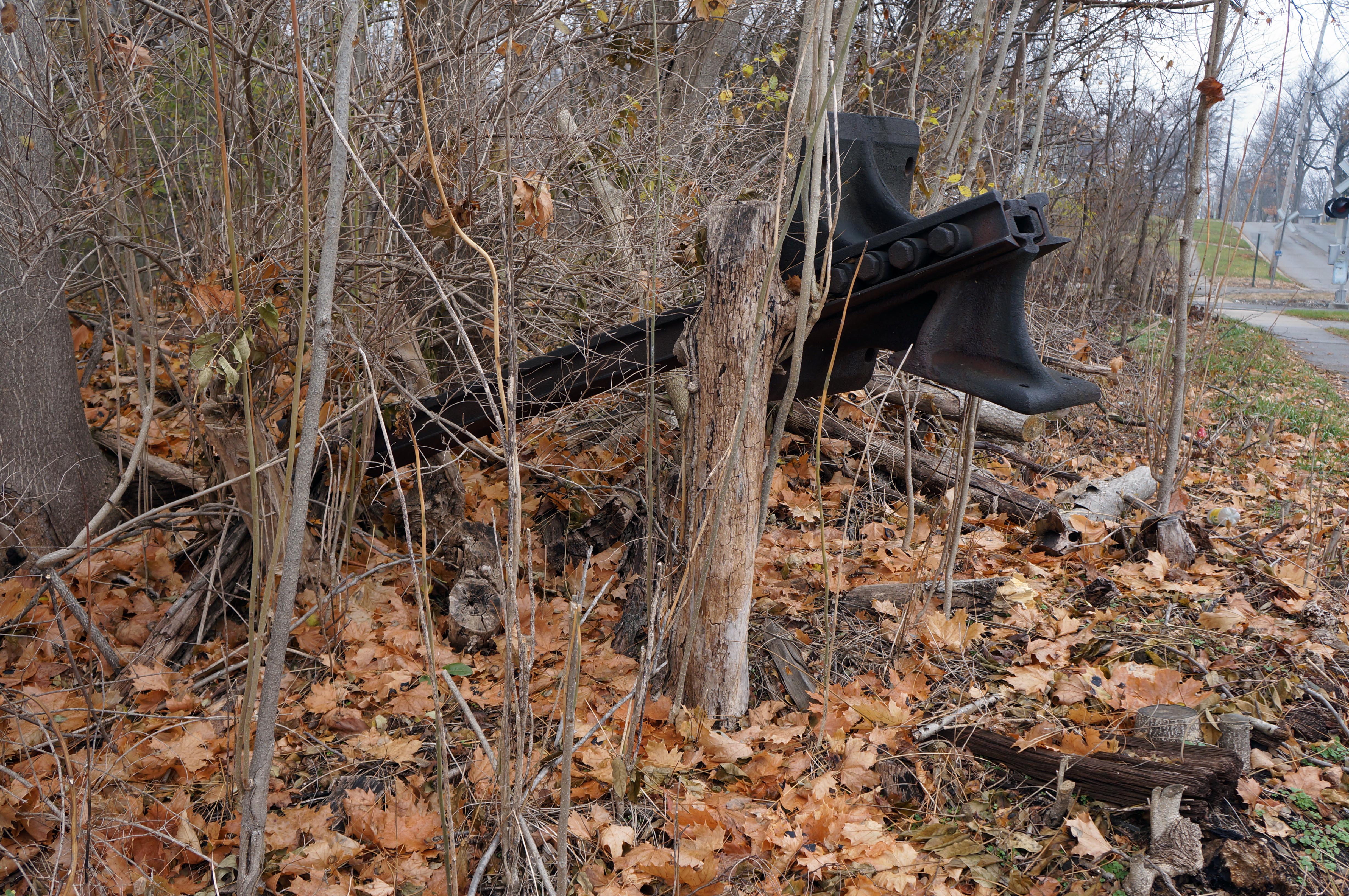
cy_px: 448
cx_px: 674
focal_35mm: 36
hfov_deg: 53.2
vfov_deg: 36.8
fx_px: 1348
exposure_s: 1/125
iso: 200
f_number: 5.6
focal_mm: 24
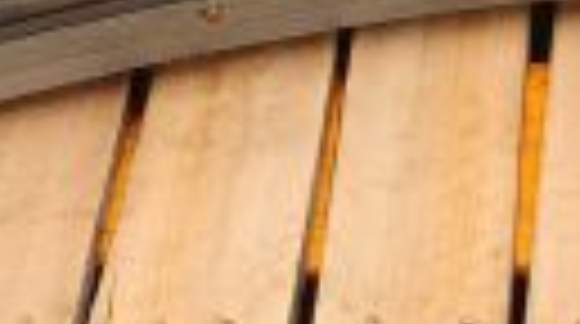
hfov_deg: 8.7
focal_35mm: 244
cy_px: -169
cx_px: 836
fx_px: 3746
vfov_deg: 4.9
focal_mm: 50
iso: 320
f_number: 14
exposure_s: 1/160
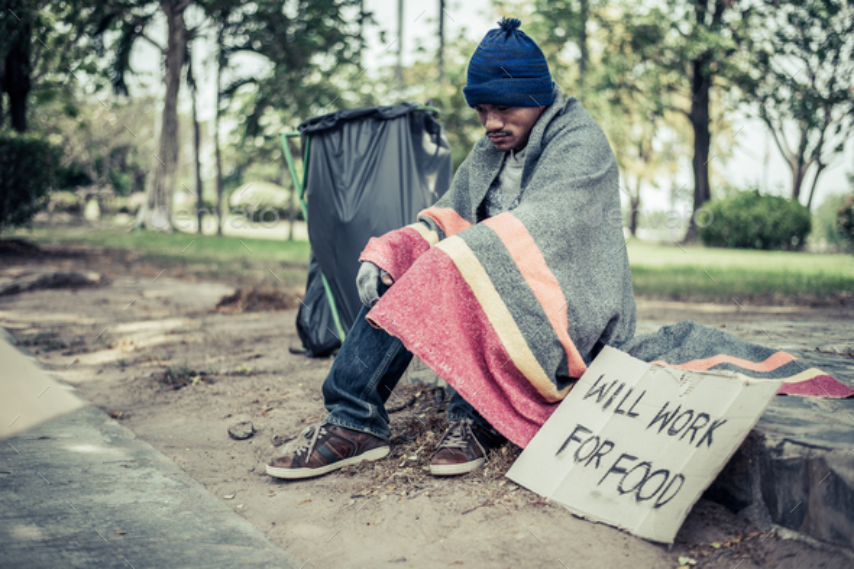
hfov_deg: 39.6
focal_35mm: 50
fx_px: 1186
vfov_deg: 27.0
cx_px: 427
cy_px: 284
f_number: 1.8
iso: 100
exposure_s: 1/2000
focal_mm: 50
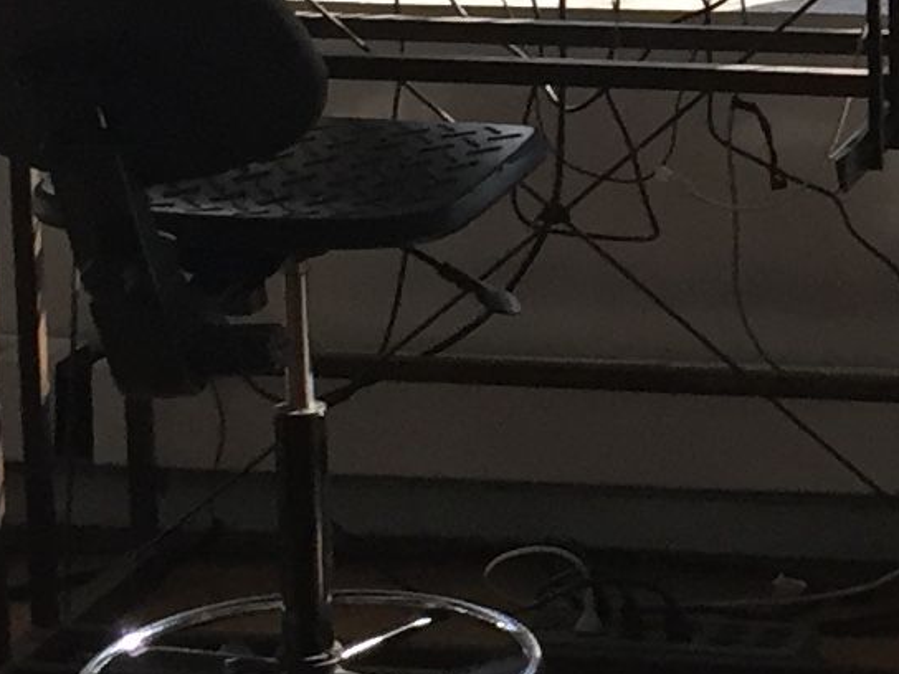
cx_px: 1168
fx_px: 4519
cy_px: 10
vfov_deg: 8.5
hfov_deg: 11.1
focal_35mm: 174
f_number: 2.2
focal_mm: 4.15
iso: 32
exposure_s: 1/30
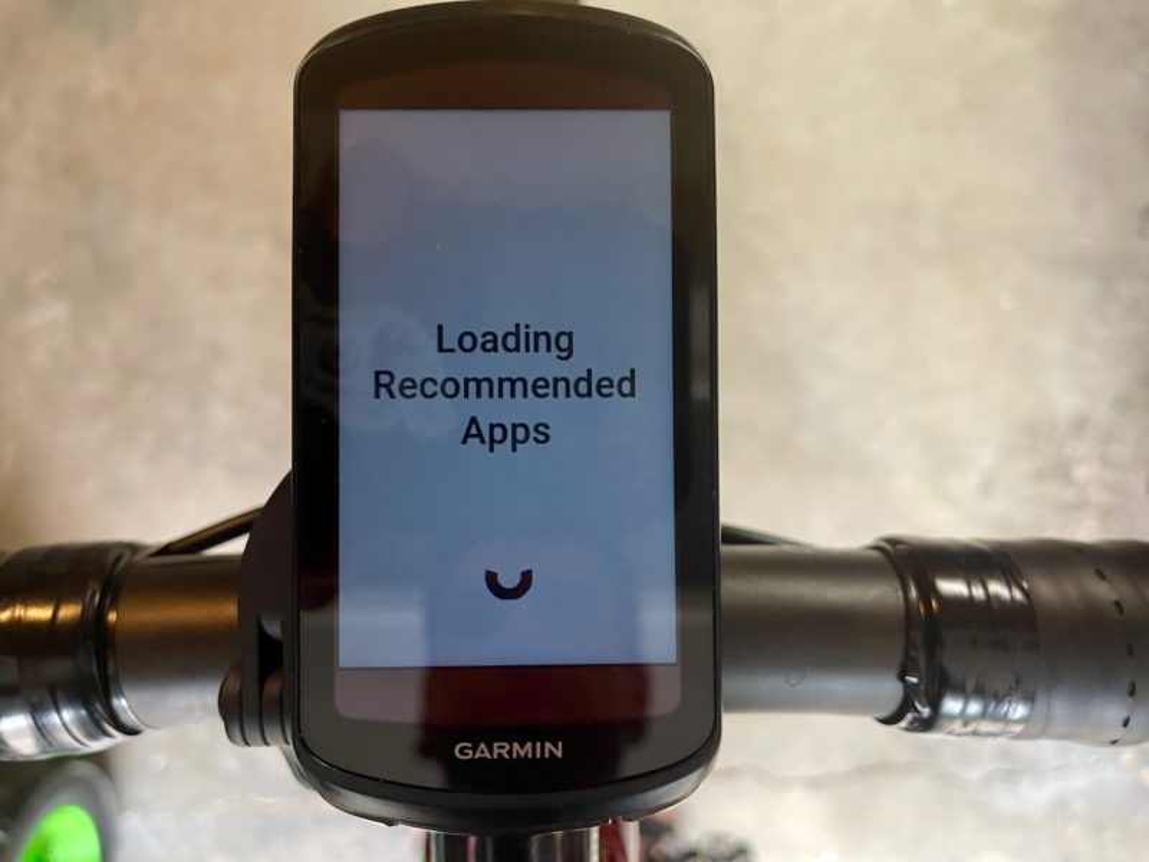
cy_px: 431
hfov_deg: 67.3
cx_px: 574
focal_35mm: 26
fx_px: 863
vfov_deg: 53.1
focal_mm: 5.1
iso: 125
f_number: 1.6
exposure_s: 1/60
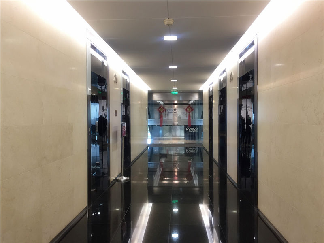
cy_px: 122
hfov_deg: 61.7
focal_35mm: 29
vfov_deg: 48.2
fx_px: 271
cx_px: 162
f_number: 2.2
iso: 125
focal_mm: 4.15
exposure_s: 1/33
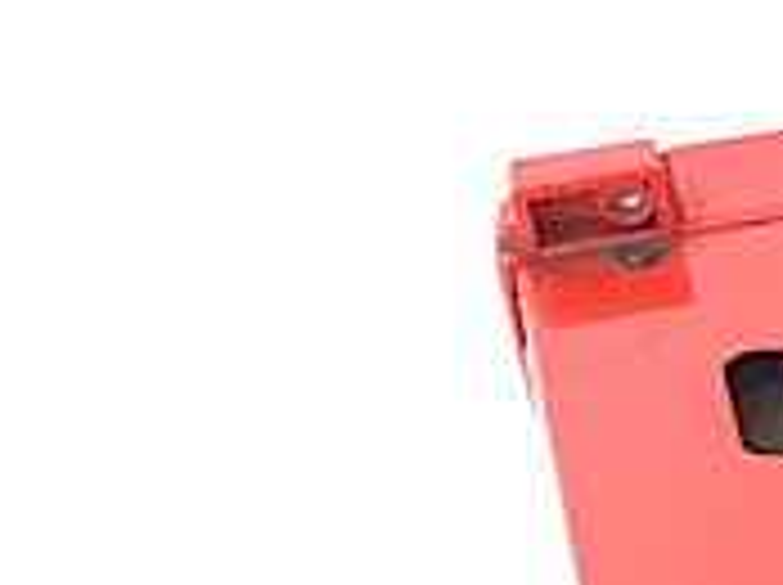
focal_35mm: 212
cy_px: 824
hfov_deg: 8.0
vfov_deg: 6.9
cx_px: 2338
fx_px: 4789
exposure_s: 1/33
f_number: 2.4
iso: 320
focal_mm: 3.3
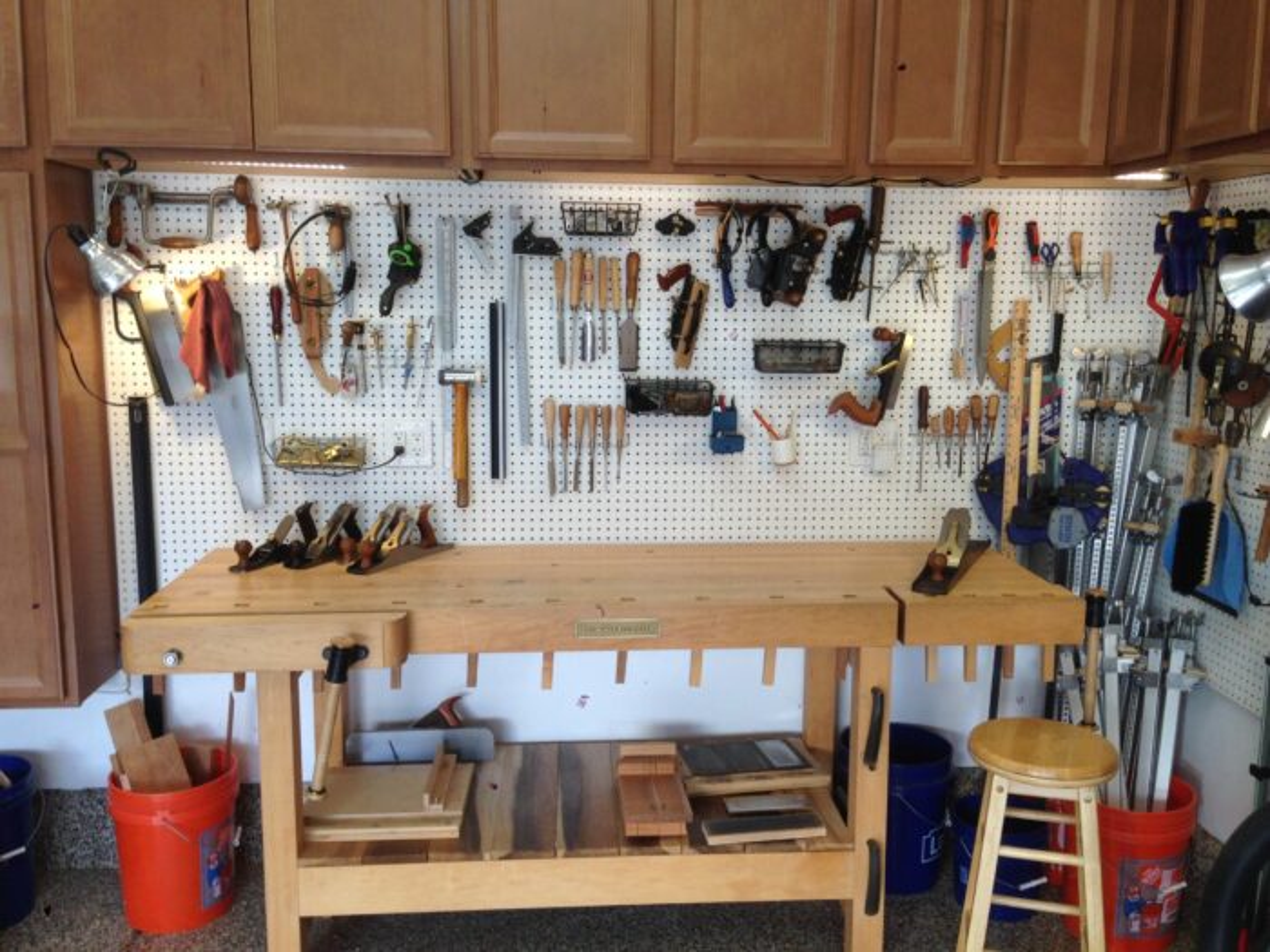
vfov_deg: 42.9
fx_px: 1211
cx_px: 635
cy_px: 476
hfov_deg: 55.4
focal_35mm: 33
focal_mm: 4.12
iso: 80
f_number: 2.4
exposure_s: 1/120
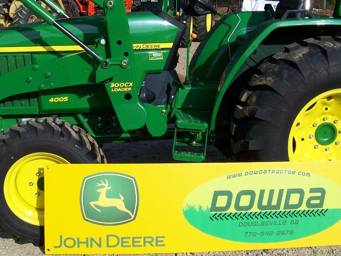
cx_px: 181
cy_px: 86
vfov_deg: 24.7
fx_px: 581
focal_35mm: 59
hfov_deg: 32.7
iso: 64
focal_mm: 5.85
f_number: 4
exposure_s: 1/640
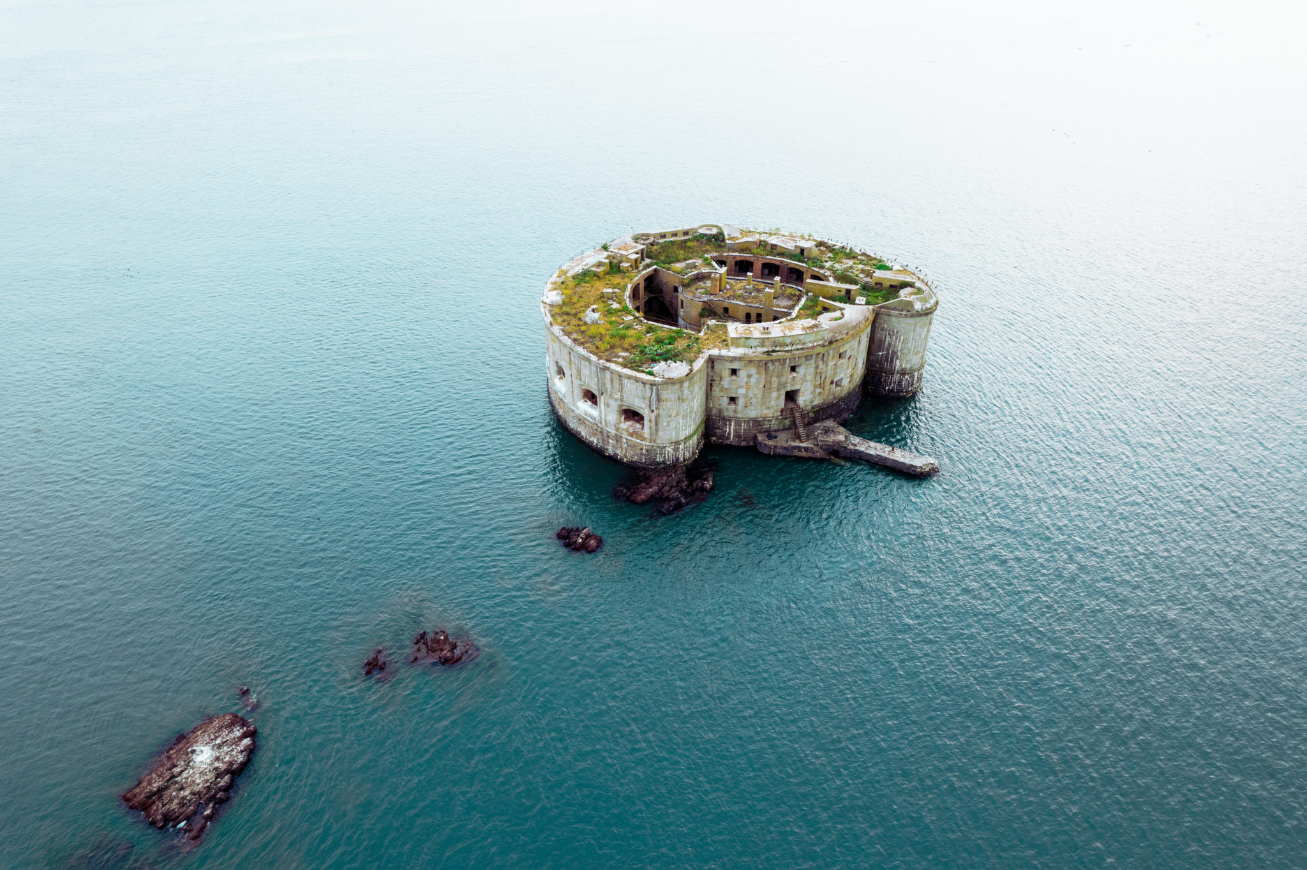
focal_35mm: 22
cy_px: 435
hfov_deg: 78.6
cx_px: 654
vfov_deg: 57.2
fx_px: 798
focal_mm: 8.38
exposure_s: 1/60
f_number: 2.8
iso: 100
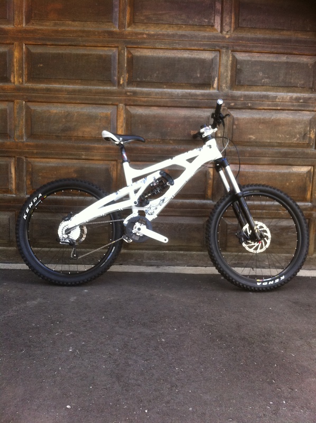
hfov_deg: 40.6
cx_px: 158
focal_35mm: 35
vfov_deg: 52.7
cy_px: 212
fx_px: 427
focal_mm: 3.85
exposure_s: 1/120
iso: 125
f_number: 2.8
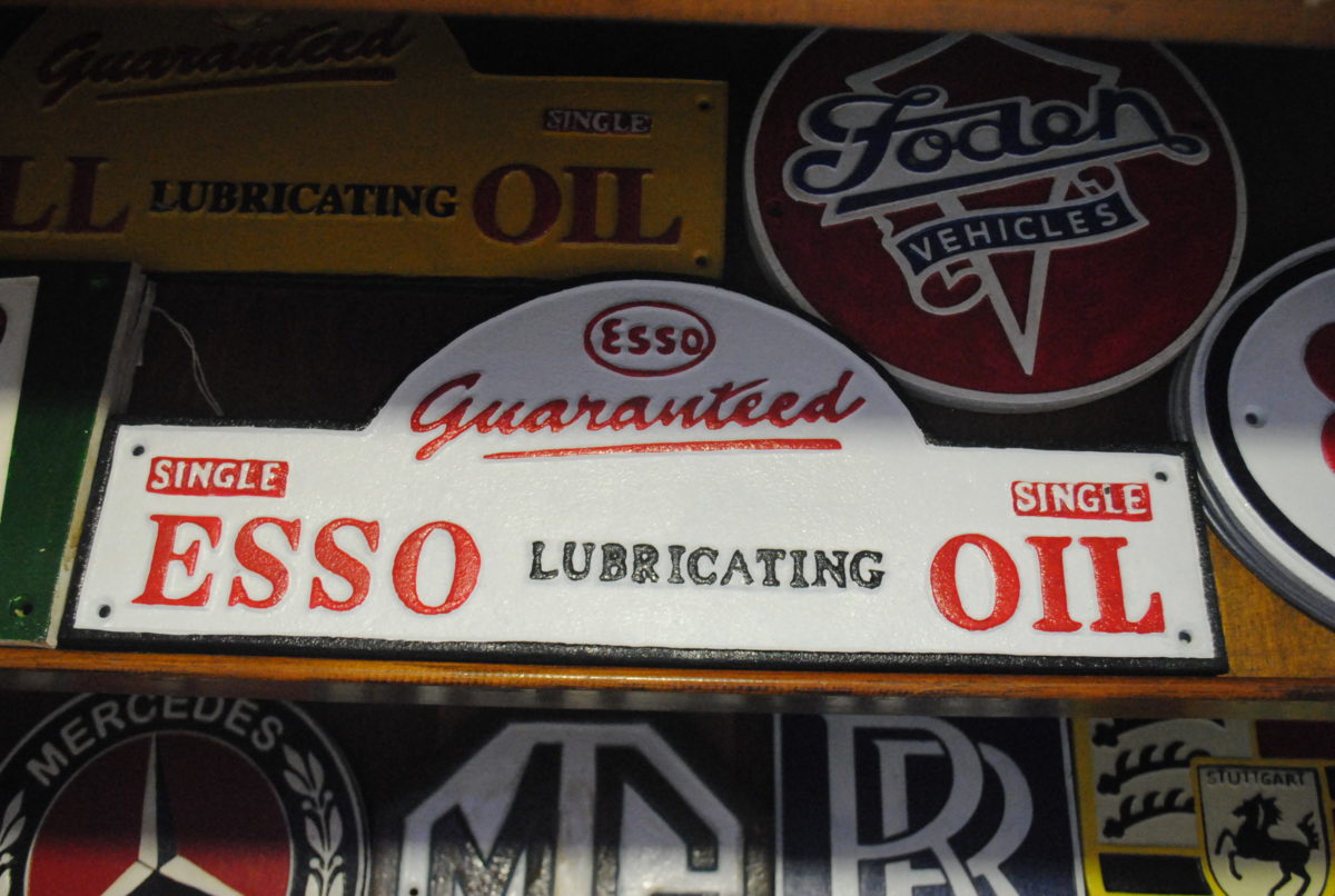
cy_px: 448
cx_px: 668
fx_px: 1226
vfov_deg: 40.2
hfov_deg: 57.1
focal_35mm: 33
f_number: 4
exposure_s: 1/60
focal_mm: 22
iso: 1600
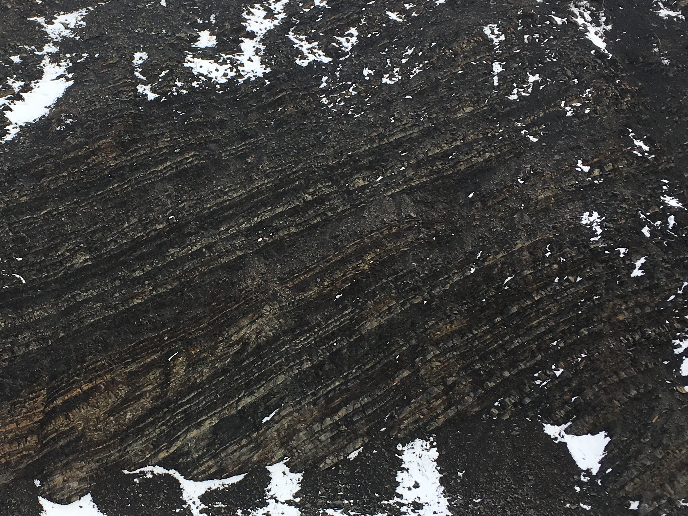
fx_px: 1133
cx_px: 176
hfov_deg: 33.1
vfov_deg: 25.7
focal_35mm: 57
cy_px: 285
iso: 25
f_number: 2.2
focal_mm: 4.15
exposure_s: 1/2079
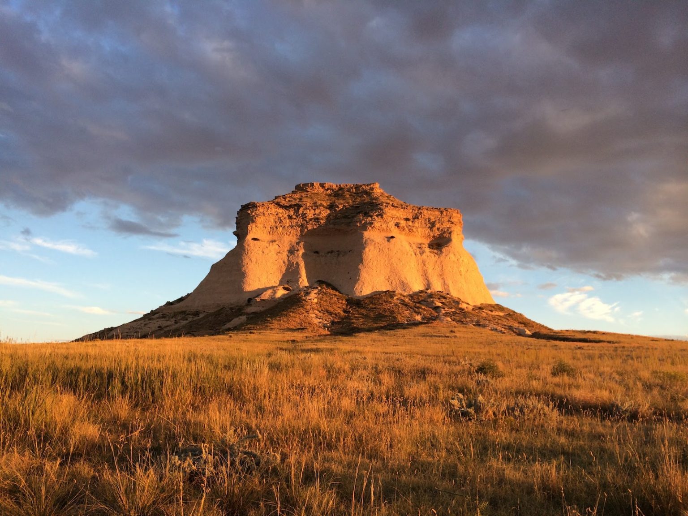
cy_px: 258
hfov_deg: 60.0
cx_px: 344
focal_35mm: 30
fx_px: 596
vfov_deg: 46.8
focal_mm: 4.12
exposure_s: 1/194
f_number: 2.2
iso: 32
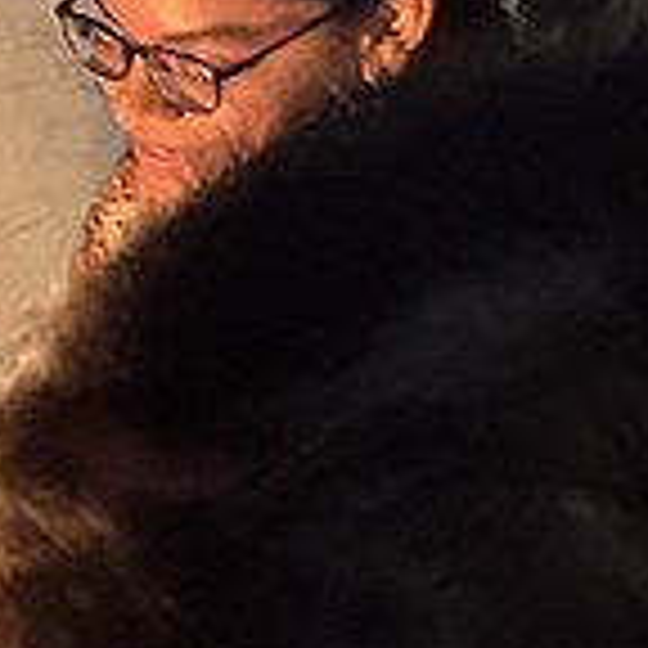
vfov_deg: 11.0
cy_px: 1071
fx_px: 3198
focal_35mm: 151
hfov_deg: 9.7
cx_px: -1080
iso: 1250
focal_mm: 6.86
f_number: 1.78
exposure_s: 1/30
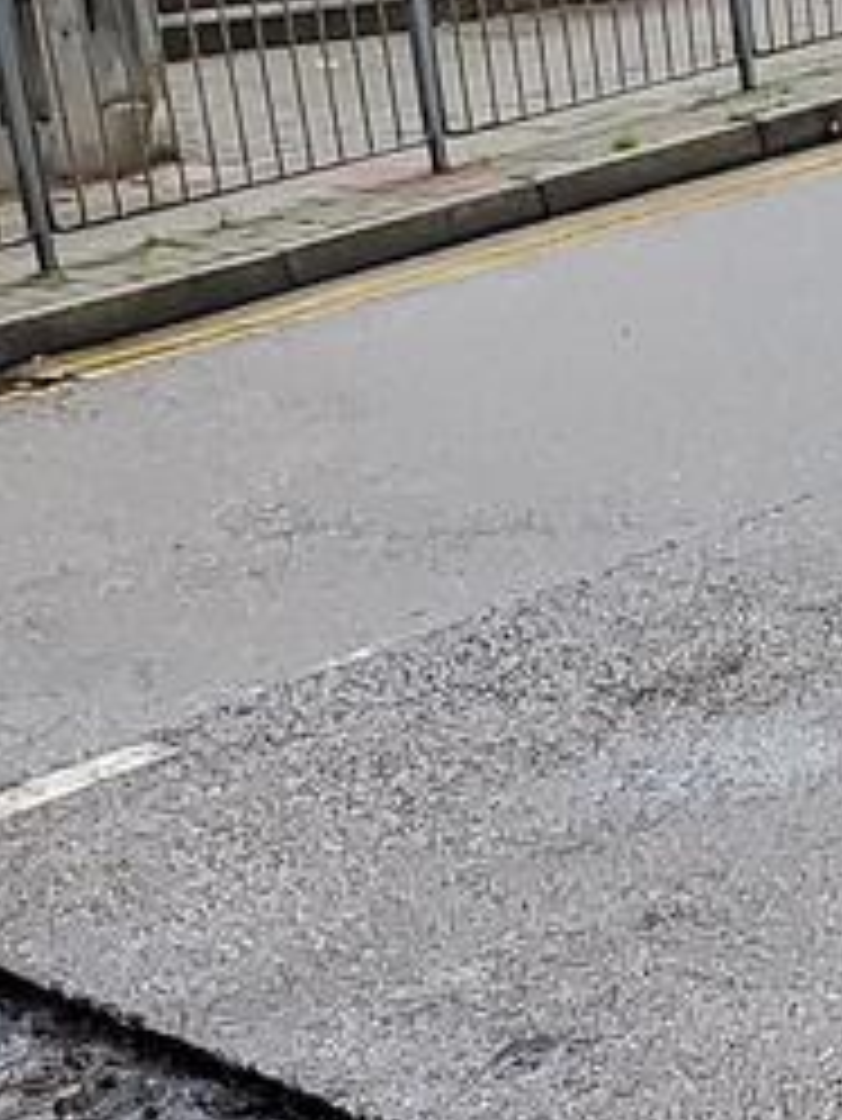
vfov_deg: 20.6
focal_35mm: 94
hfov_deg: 15.3
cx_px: 946
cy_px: 877
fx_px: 3046
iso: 80
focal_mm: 1.8
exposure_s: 1/50
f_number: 2.2
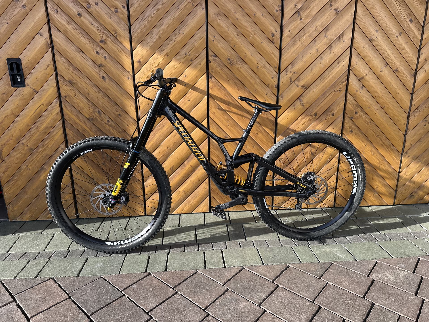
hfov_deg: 71.6
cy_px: 161
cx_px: 214
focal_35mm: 24
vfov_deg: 56.8
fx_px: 297
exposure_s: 1/767
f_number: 1.78
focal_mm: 6.86
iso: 80
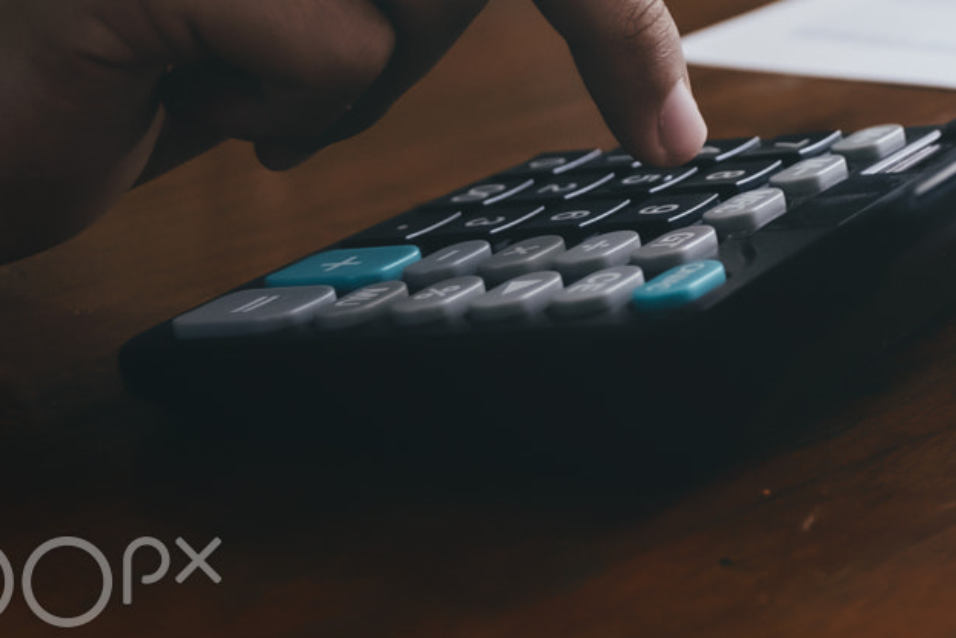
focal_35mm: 102
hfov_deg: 18.4
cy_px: -208
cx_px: 1306
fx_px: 2709
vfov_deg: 12.9
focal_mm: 20.6
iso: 320
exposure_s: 1/80
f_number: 2.8
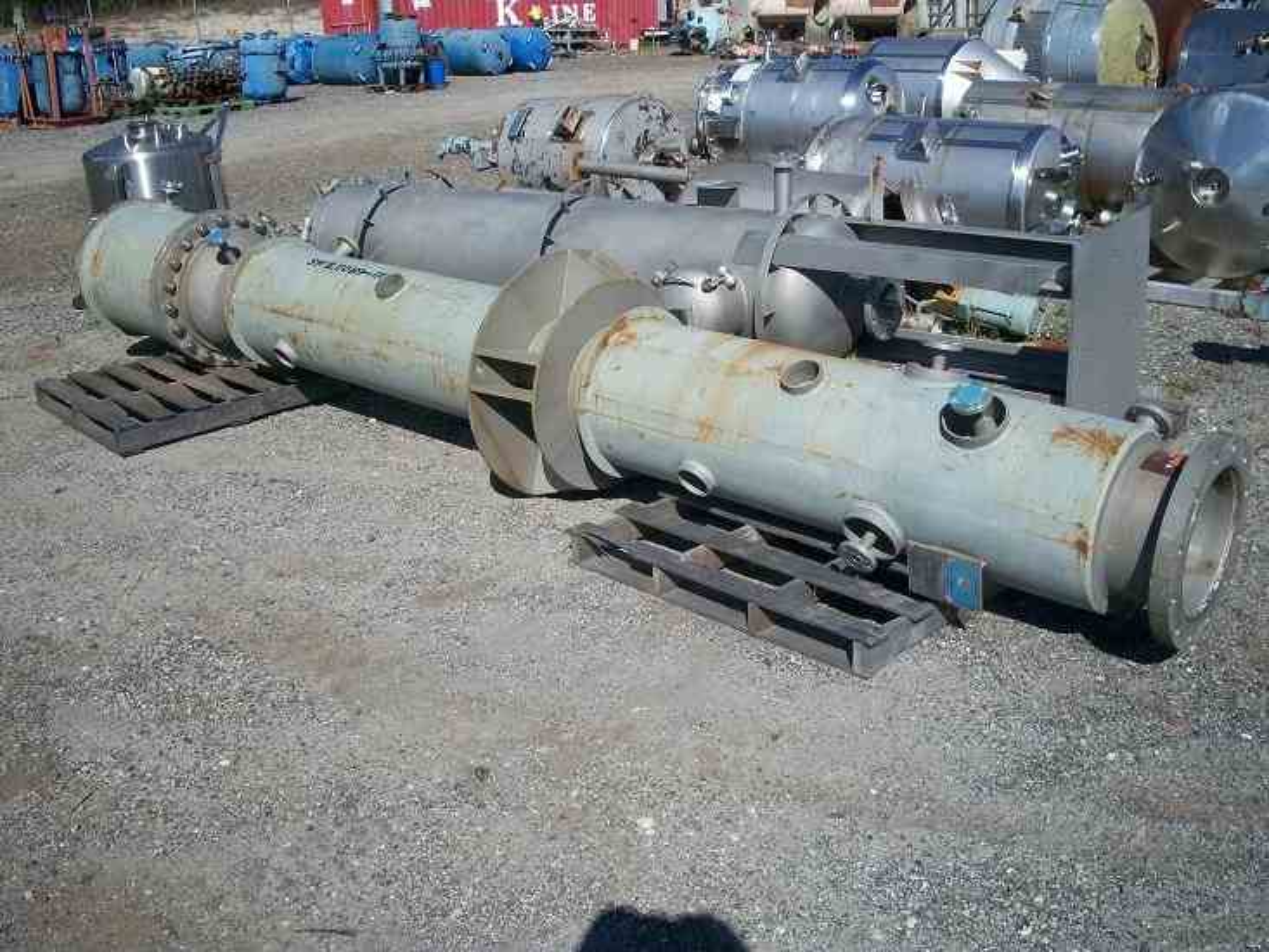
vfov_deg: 40.7
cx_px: 634
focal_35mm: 35
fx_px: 1283
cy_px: 476
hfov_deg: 52.6
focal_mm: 6.3
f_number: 5.6
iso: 80
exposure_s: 1/500
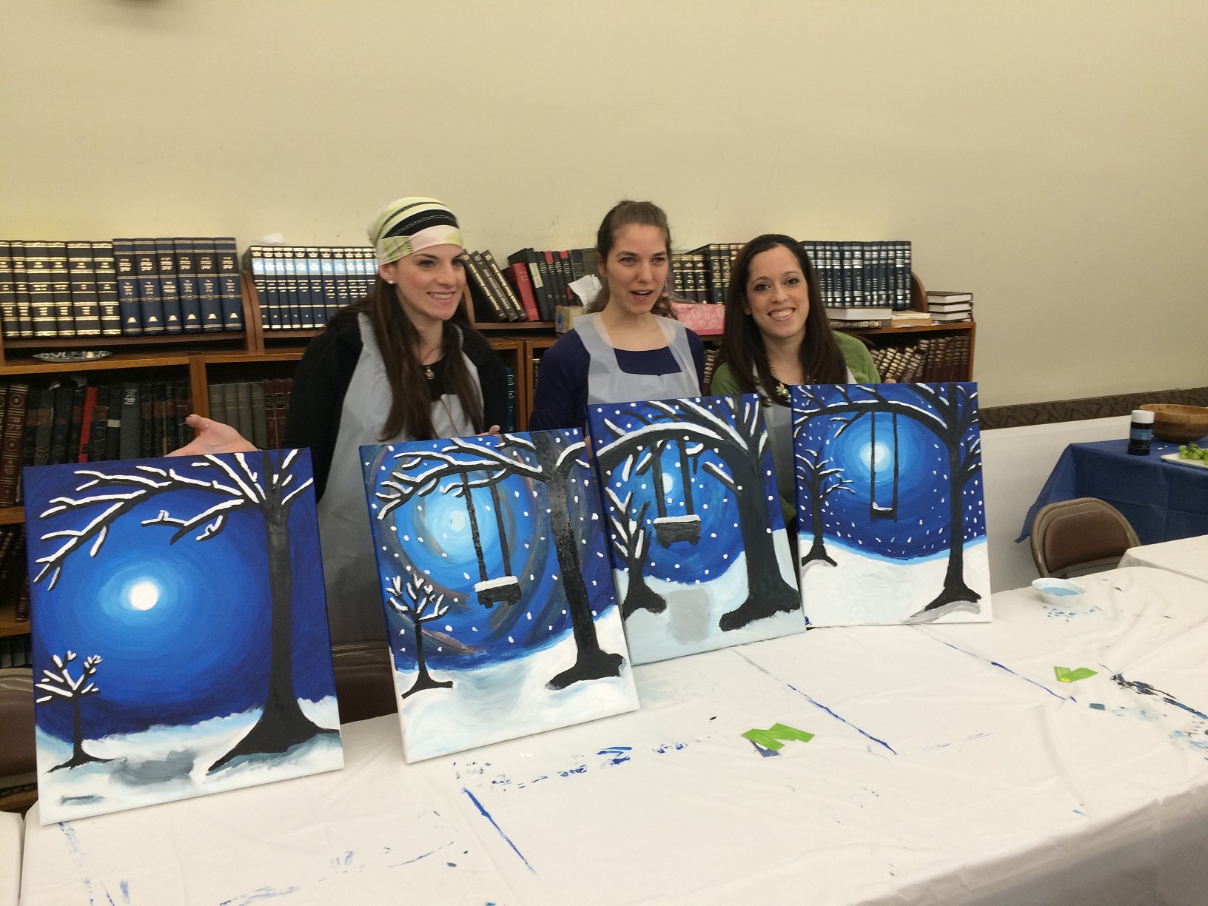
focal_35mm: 29
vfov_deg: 48.2
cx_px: 604
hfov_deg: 61.7
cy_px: 453
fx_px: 1012
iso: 64
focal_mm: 4.15
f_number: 2.2
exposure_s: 1/30
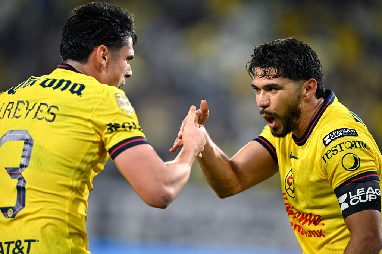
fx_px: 4245
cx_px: 191
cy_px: 127
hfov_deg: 5.2
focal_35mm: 400
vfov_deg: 3.4
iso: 2500
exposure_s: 1/1600
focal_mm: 400
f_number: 2.8
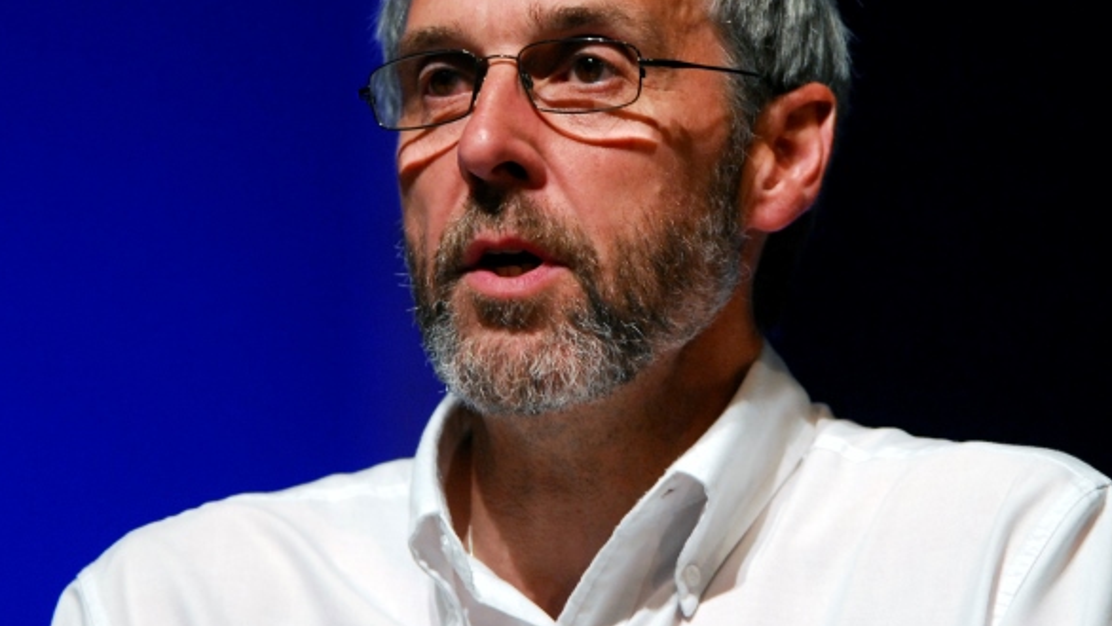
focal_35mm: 322
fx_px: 9497
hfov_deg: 6.7
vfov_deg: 3.8
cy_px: 142
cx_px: 613
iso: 500
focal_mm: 150
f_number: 2.8
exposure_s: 1/160
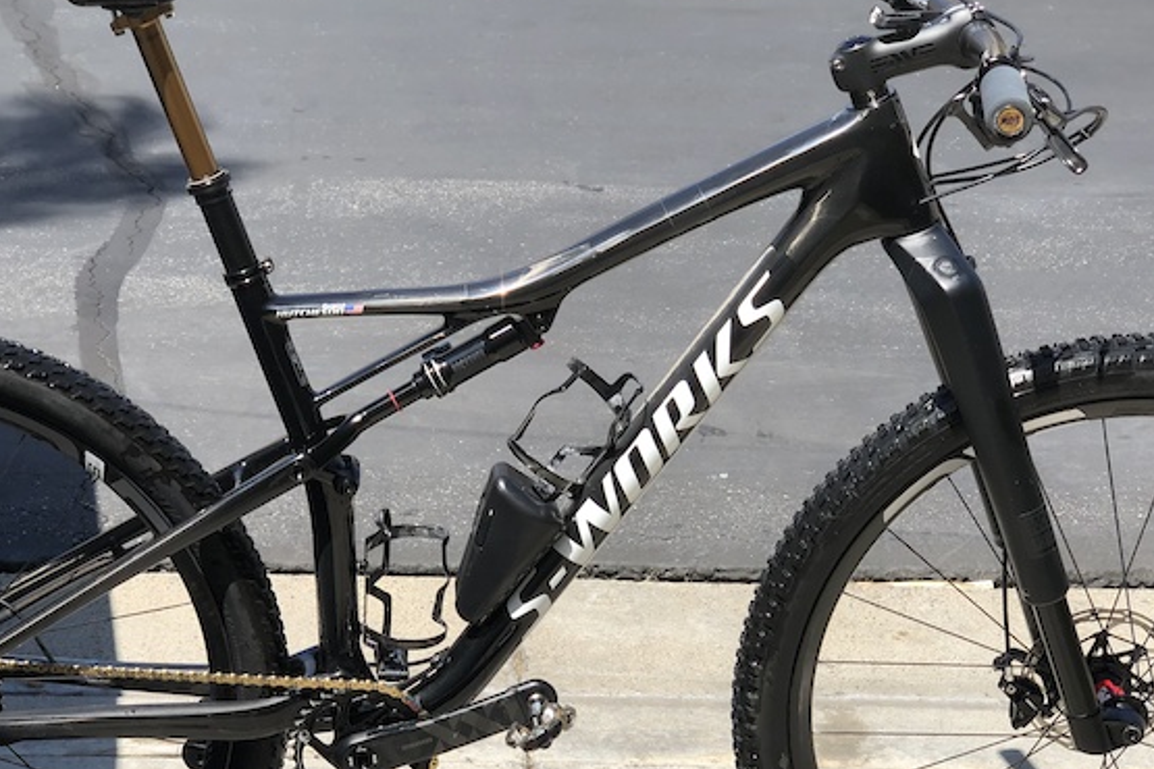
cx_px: 528
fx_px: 2500
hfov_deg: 26.0
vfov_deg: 17.4
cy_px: 526
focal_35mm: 78
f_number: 2.4
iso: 16
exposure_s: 1/640
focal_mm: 6
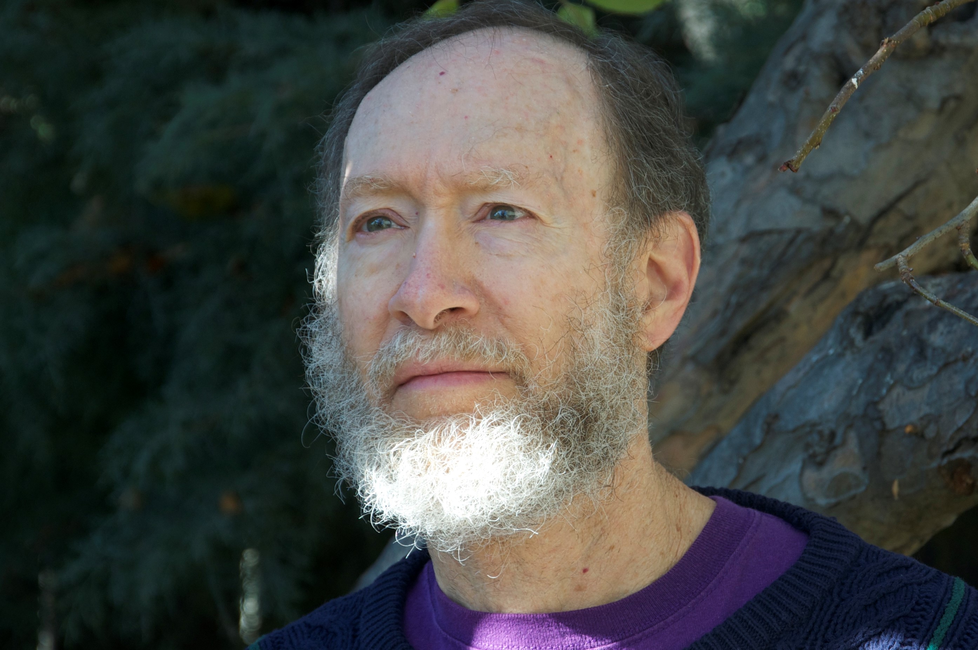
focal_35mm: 128
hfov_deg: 16.1
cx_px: 489
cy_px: 325
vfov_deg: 10.7
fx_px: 3460
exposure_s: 1/125
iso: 220
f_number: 5.6
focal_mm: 85
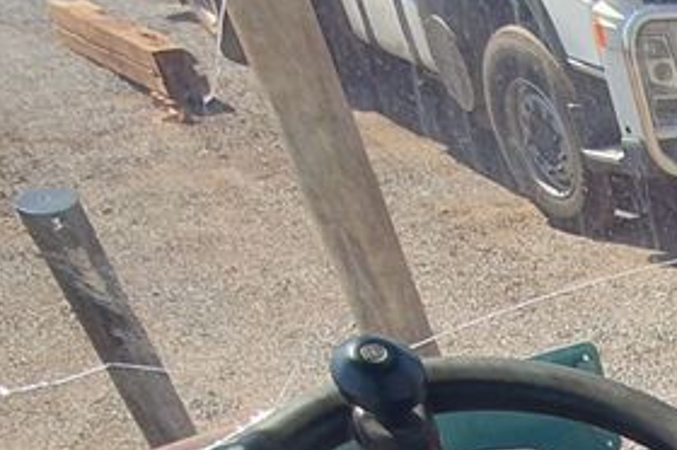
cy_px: 1006
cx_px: 1057
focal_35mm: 58
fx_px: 1089
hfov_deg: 24.9
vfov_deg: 15.7
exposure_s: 1/222
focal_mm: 1.8
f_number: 2.2
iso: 50
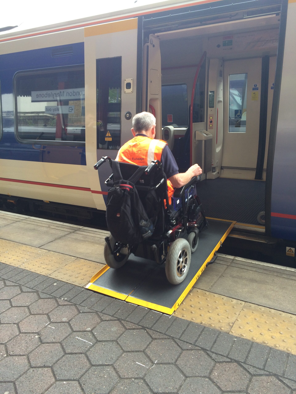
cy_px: 197
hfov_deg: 48.2
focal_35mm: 29
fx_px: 331
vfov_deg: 61.7
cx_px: 148
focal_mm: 4.15
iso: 40
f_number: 2.2
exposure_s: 1/60
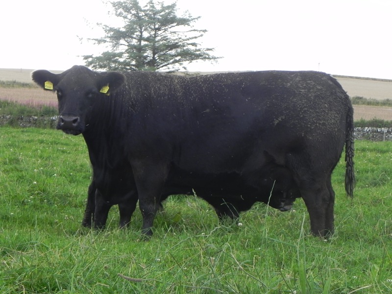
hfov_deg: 15.3
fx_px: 1461
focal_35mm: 129
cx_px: 196
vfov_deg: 11.5
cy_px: 147
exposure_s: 1/183
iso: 160
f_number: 5
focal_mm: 23
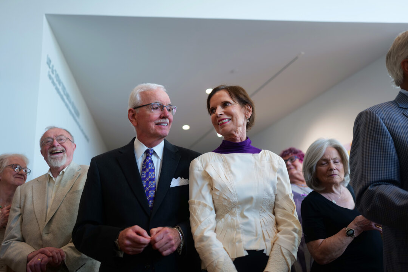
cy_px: 136
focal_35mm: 35
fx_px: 397
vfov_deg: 37.9
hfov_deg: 54.4
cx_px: 204
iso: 125
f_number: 2
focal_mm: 35
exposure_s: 1/60
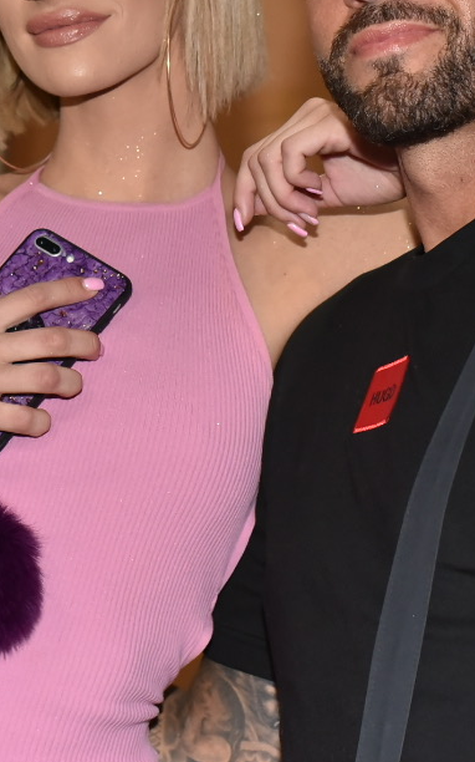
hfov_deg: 9.7
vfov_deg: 15.3
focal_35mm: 135
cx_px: 147
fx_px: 2799
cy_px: 108
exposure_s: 1/250
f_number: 4
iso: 2000
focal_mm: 50
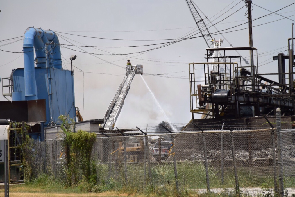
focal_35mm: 256
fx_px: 2099
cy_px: 81
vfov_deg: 5.4
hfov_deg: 8.0
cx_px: 151
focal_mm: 140
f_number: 7.1
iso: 400
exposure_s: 1/2000
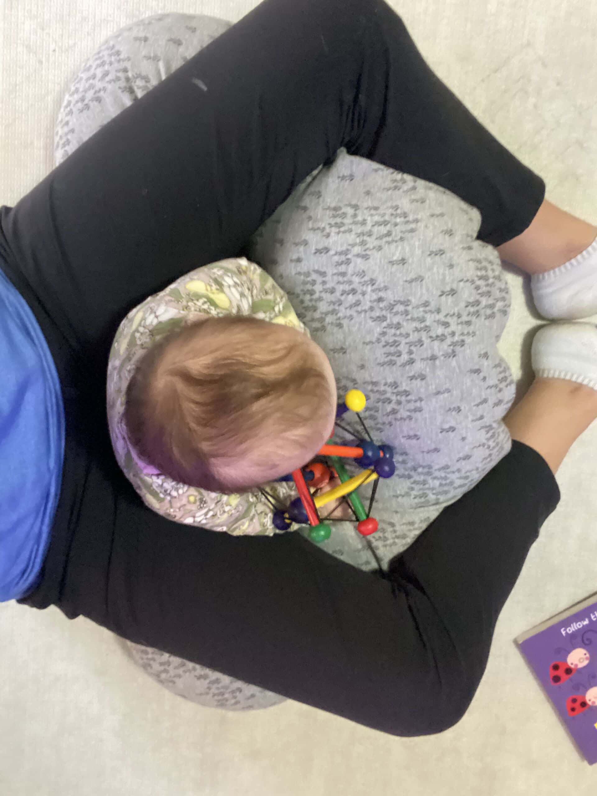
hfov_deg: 46.8
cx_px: 298
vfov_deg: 60.0
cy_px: 398
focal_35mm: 30
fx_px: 690
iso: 1250
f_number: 2.2
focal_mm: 2.71
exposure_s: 1/17
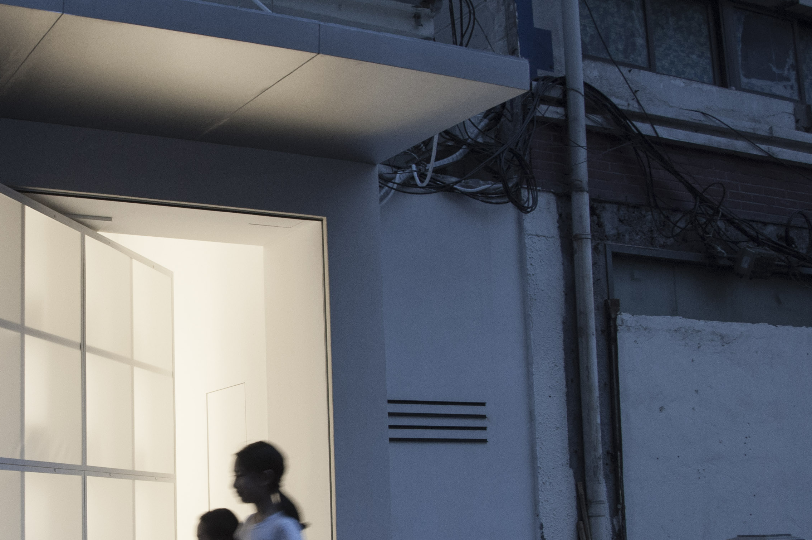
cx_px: 204
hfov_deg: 38.0
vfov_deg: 26.2
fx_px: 1149
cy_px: 374
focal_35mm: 51
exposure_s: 1/30
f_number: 3.5
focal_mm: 18
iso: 800
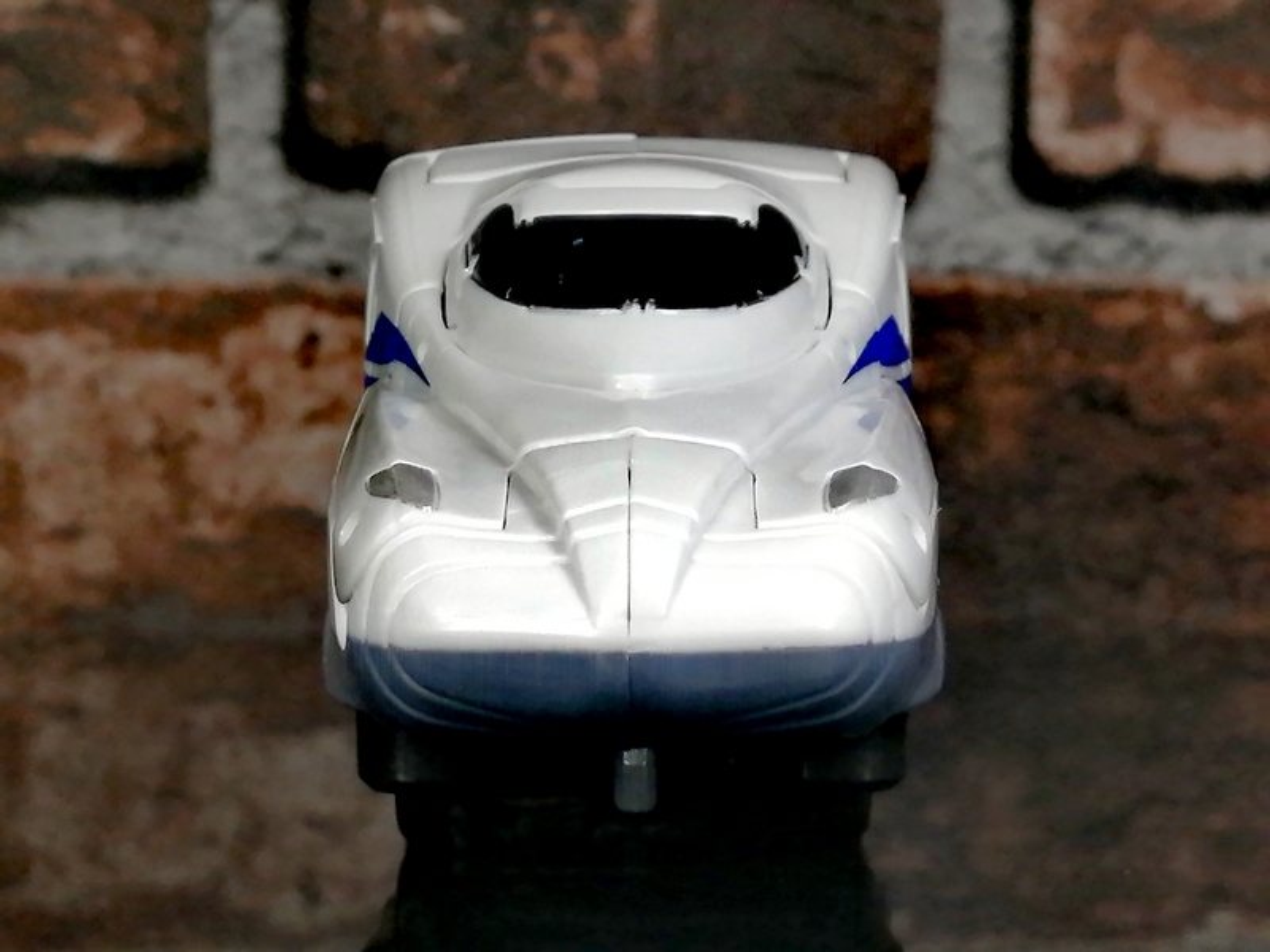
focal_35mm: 106
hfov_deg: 18.5
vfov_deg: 14.0
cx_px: 635
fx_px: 3889
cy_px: 476
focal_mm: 3.62
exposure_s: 1/212
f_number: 1.8
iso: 50
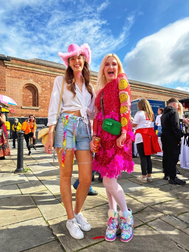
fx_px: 175
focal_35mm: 24
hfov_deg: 56.8
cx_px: 94
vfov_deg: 71.6
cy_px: 126
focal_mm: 6.86
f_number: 1.78
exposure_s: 1/3861
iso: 80
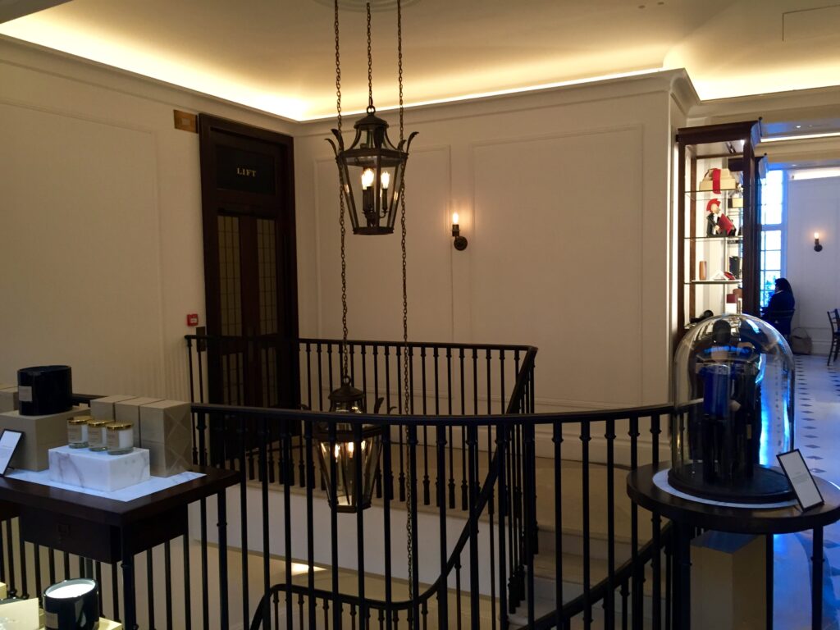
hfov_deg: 61.7
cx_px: 420
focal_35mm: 29
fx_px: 704
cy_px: 315
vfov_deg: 48.2
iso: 100
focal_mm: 4.15
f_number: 2.2
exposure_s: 1/30
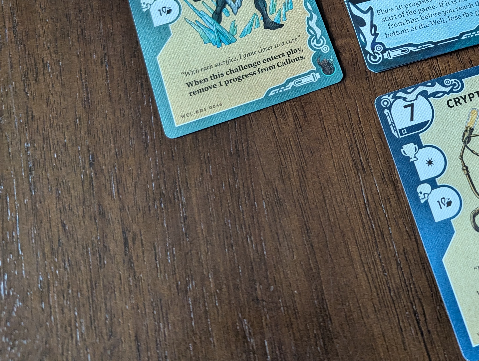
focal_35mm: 45
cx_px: 381
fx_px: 624
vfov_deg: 30.9
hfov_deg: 40.4
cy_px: 40
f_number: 1.85
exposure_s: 1/108
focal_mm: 6.81
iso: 715
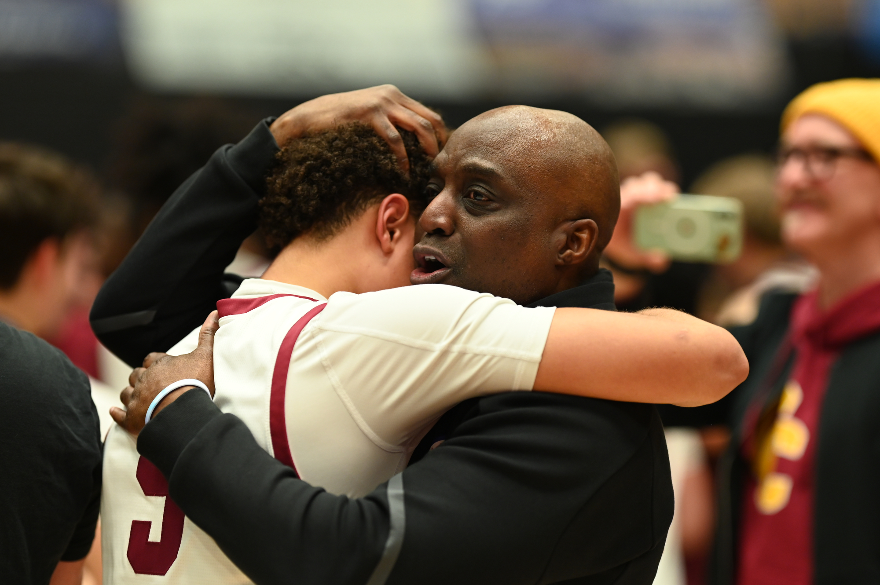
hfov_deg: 15.2
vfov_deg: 10.1
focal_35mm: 135
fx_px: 3297
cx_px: 440
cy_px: 292
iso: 1250
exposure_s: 1/500
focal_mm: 135
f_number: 1.8
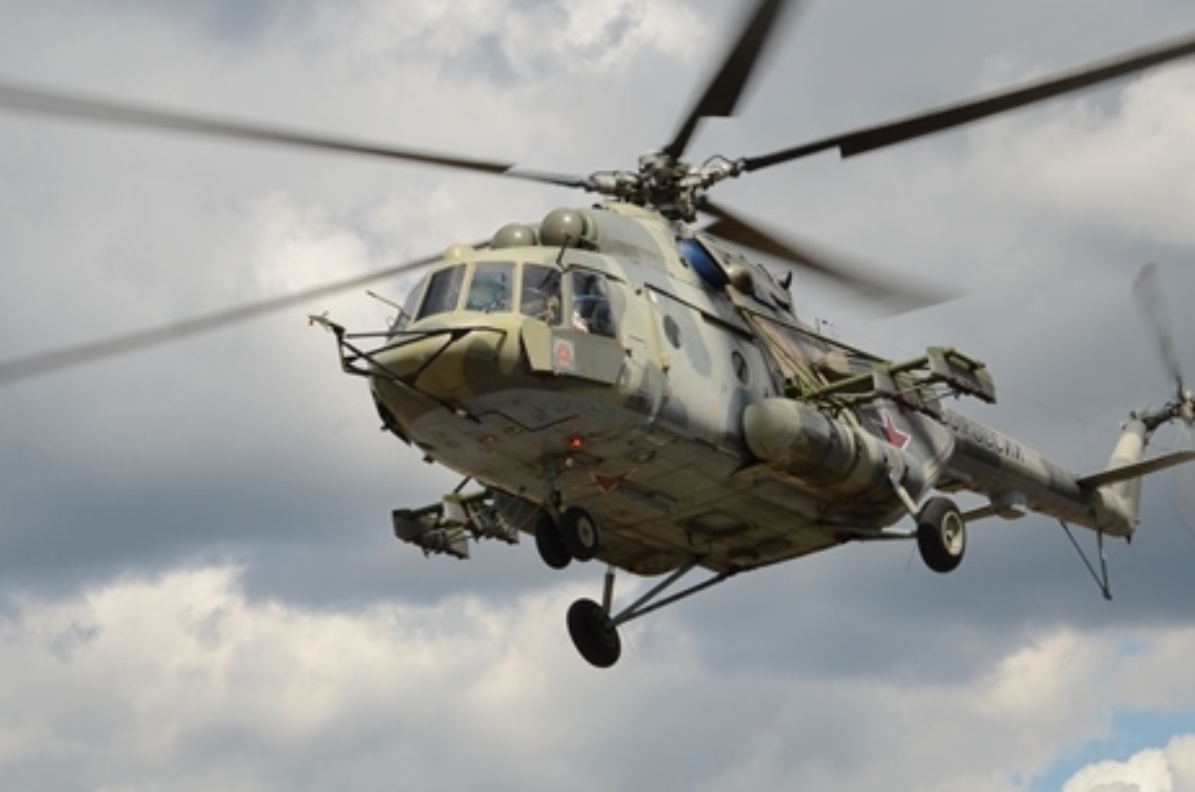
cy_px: 409
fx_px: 5157
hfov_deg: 13.2
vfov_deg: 8.8
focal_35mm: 156
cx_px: 748
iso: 160
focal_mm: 75
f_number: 14
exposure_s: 1/200
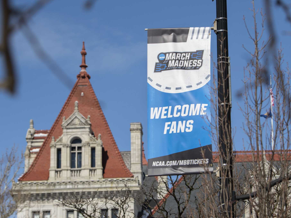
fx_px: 1370
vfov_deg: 9.1
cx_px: 141
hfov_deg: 12.1
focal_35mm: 163
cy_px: 109
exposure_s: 1/5000
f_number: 5
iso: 400
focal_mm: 100
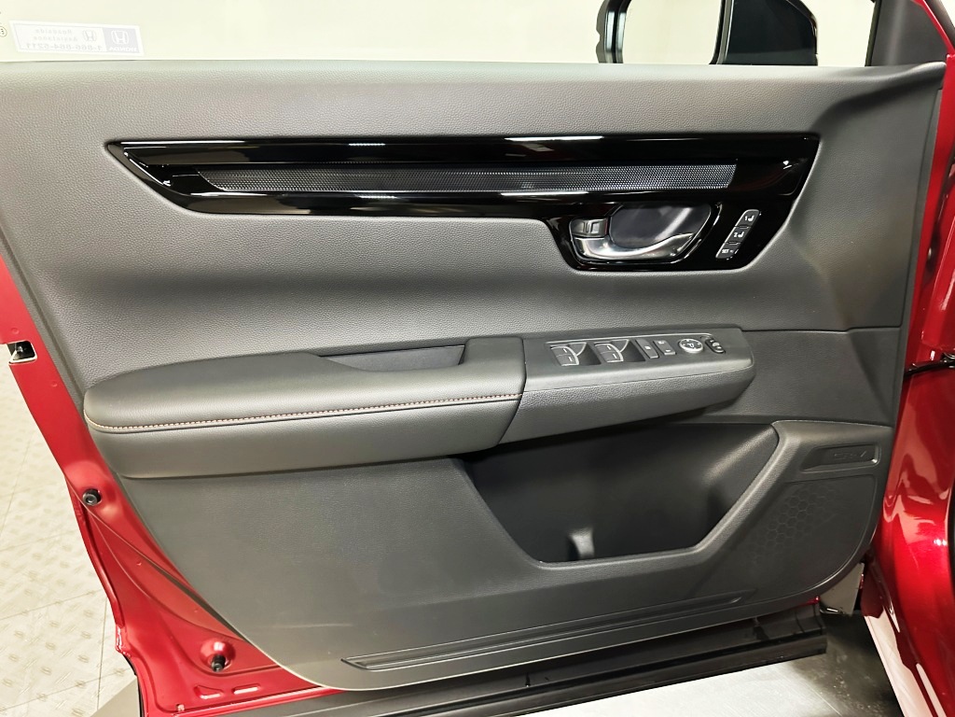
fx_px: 662
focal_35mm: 24
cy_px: 358
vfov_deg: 56.8
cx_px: 478
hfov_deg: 71.6
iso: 800
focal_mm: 6.86
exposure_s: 1/30
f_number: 1.78
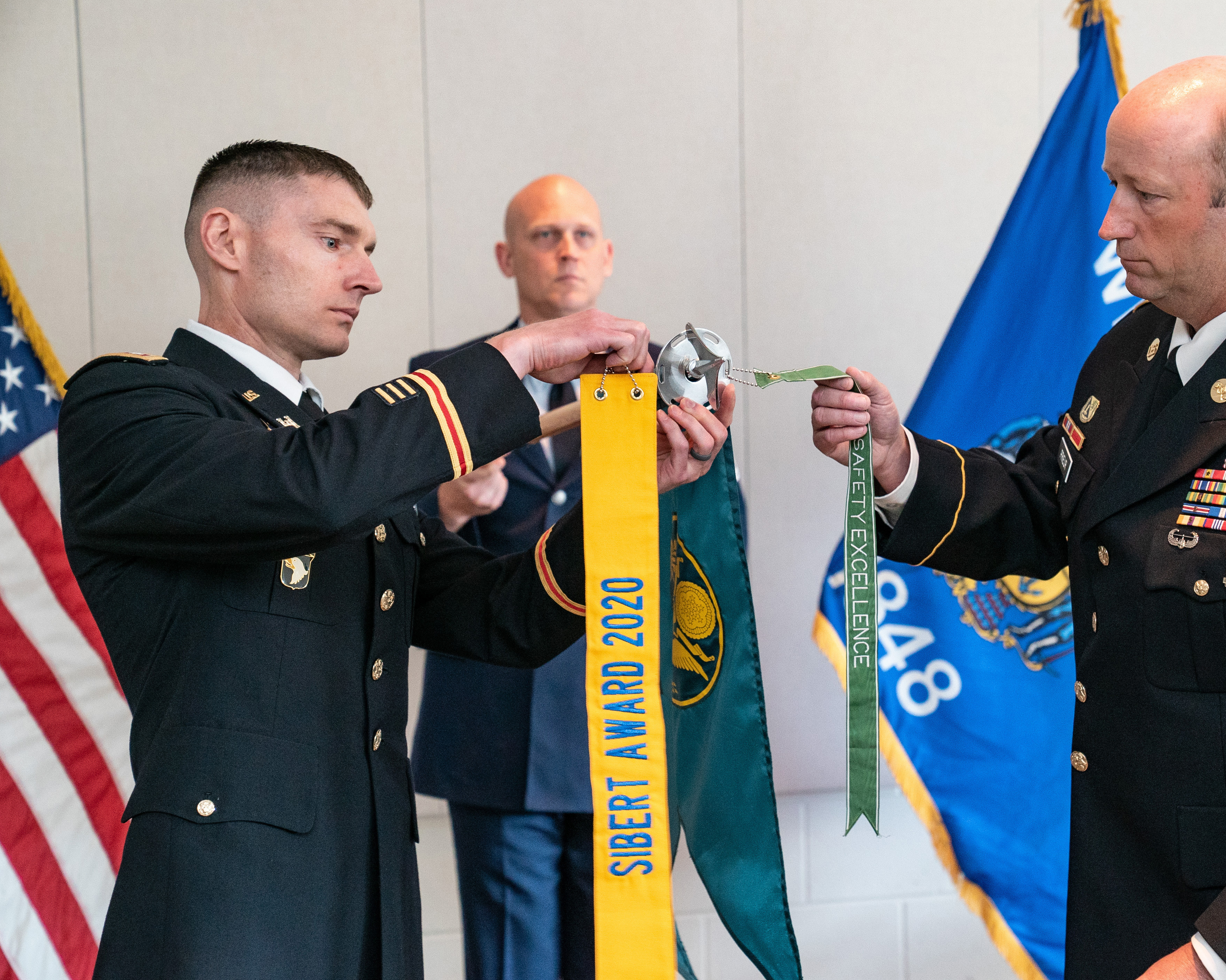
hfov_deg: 24.1
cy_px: 489
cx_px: 721
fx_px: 2866
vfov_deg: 19.4
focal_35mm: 79
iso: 2000
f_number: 4.5
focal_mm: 70
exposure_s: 1/100
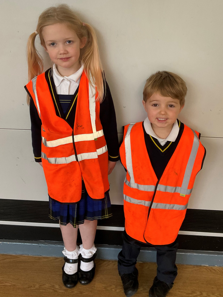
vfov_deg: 61.7
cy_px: 148
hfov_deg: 48.2
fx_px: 249
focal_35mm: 29
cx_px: 112
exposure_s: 1/60
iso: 160
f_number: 1.8
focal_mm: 3
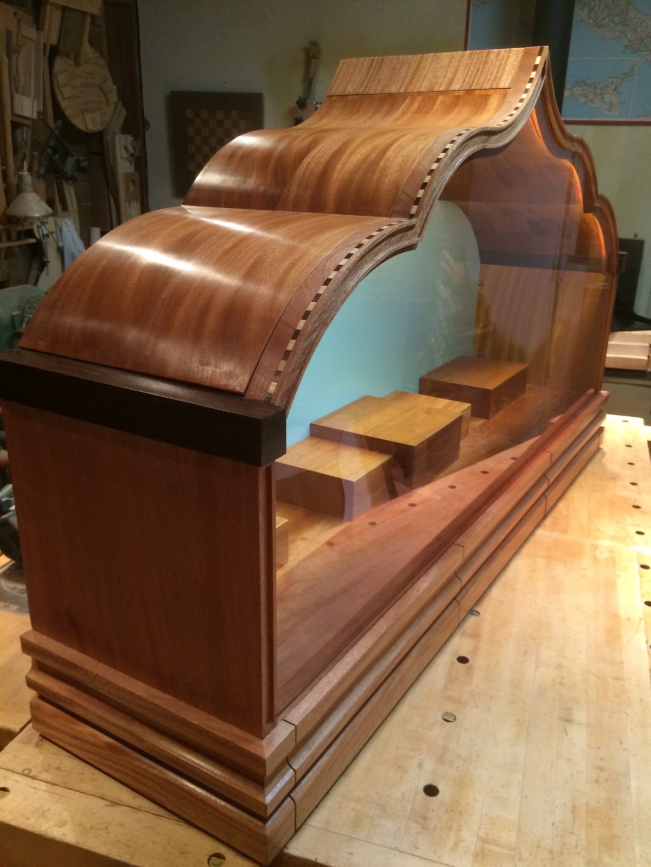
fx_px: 727
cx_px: 326
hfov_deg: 48.2
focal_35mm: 29
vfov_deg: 61.7
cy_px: 434
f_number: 2.2
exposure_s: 1/30
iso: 125
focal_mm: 4.15
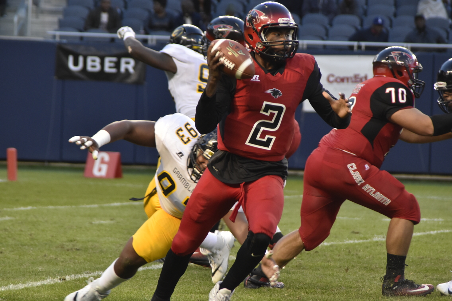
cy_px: 150
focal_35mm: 330
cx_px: 226
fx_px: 4144
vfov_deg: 4.2
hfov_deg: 6.2
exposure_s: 1/500
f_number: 6.3
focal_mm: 220
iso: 1400
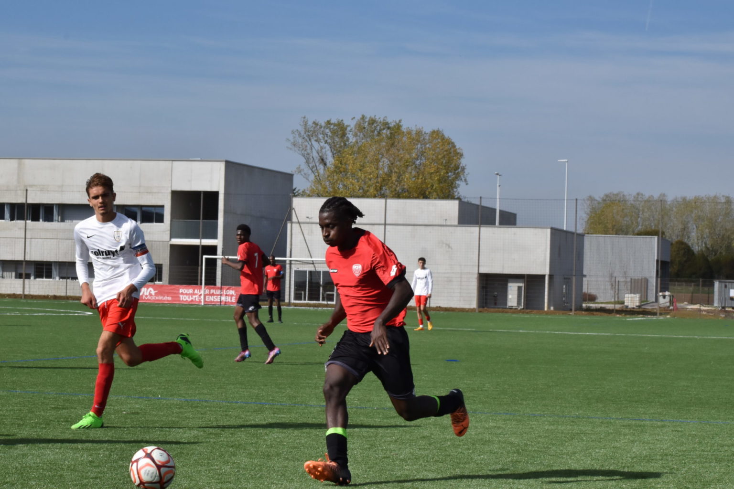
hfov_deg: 19.5
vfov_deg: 13.0
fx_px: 2141
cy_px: 244
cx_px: 367
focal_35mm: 105
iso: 640
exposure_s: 1/1000
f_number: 16
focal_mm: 70
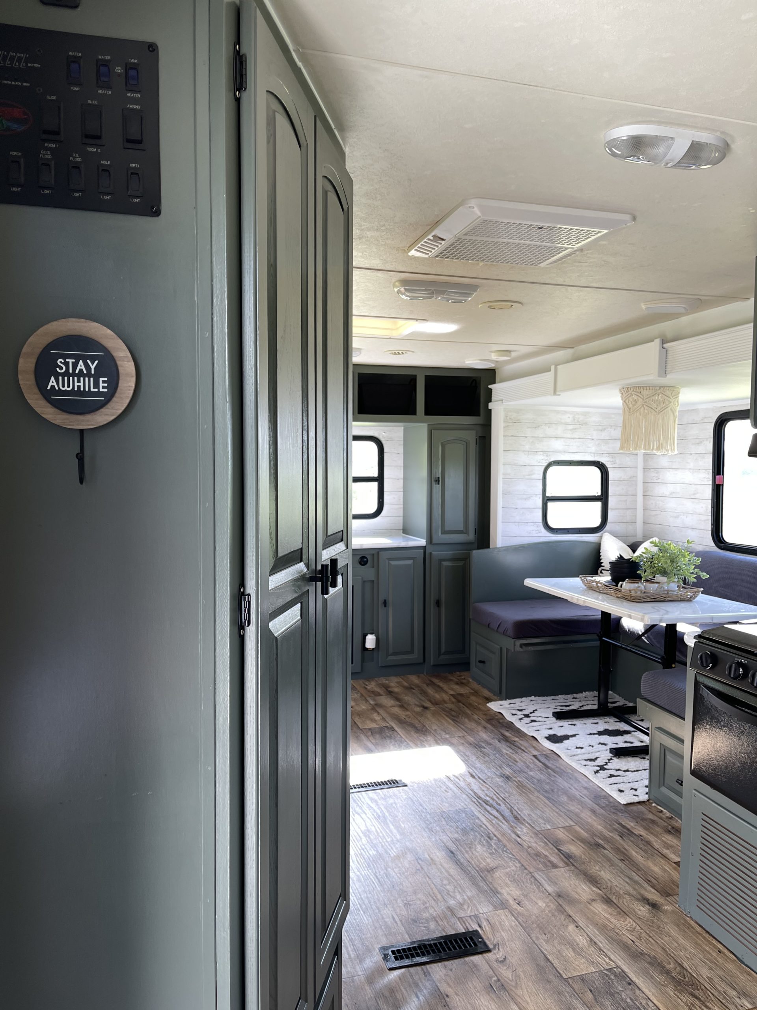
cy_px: 505
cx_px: 378
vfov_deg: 67.3
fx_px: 758
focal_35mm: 26
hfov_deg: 53.1
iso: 64
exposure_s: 1/121
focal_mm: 5.1
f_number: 1.6
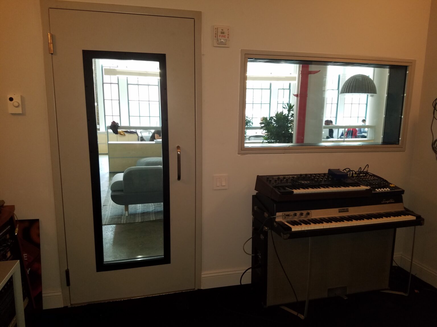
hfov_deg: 67.3
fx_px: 328
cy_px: 164
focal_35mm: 26
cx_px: 218
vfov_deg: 53.1
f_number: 1.7
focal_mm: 4.2
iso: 125
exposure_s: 1/24
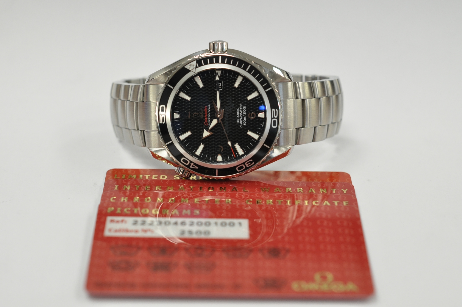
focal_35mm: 90
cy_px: 154
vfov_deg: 15.2
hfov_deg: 22.6
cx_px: 231
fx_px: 1154
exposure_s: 1/125
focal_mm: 60
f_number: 5
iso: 800
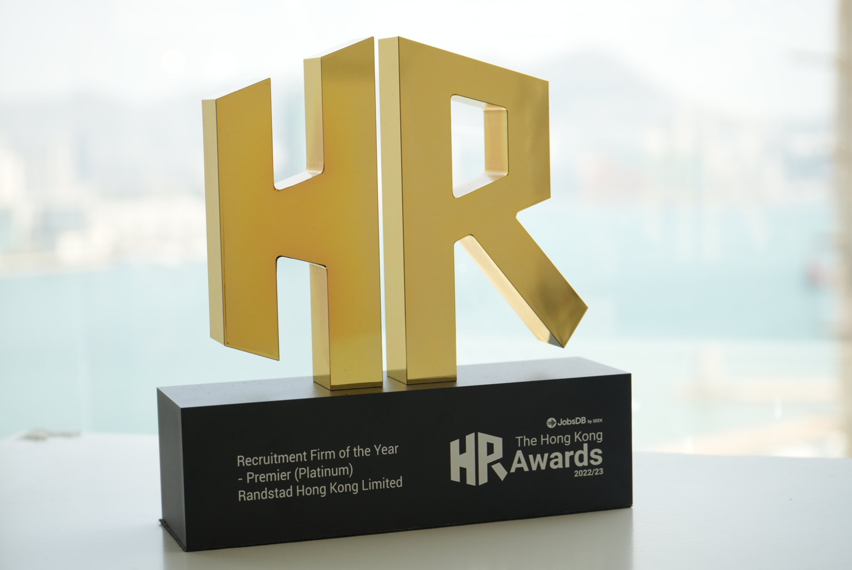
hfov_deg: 28.8
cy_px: 285
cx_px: 426
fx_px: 1658
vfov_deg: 19.5
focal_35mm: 70
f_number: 8
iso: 2000
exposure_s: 1/160
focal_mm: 70
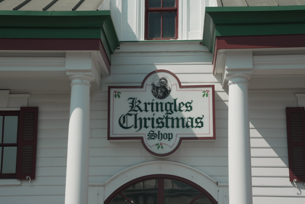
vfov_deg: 16.7
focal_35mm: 82
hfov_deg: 24.7
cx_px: 151
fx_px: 695
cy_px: 111
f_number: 11
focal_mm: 70
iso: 250
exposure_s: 1/125
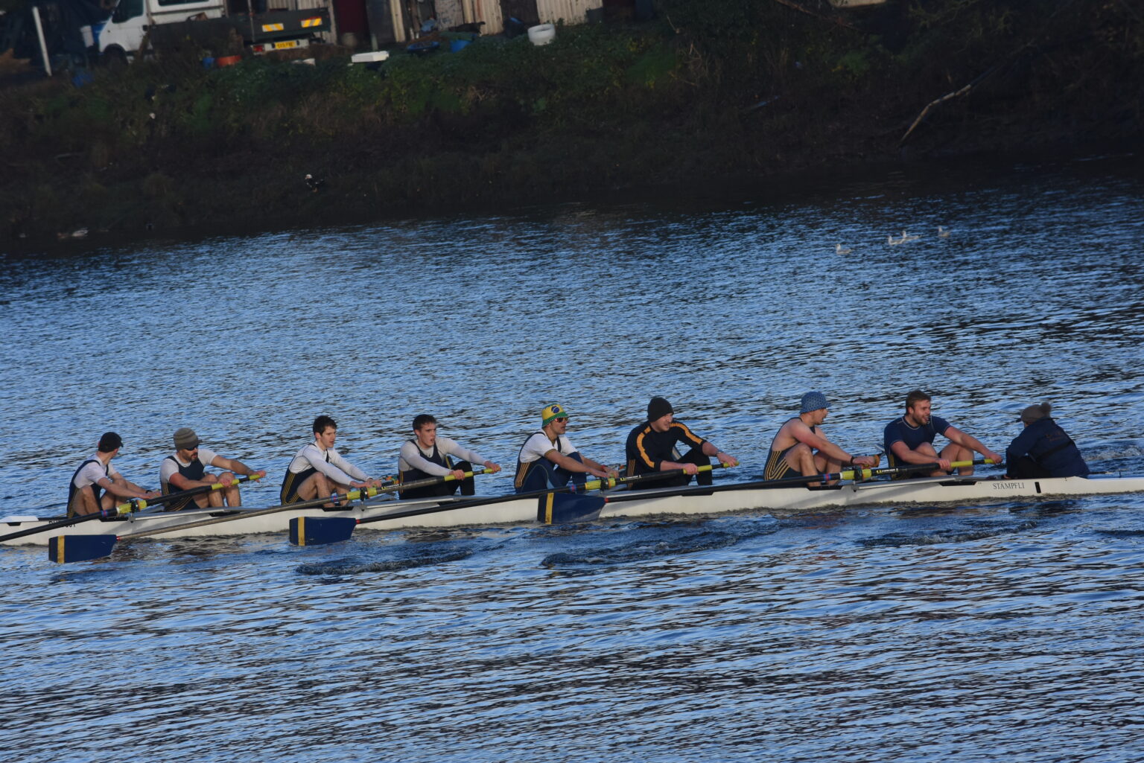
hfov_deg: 7.6
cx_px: 572
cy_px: 382
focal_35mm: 270
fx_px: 8582
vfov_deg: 5.1
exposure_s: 1/800
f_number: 9
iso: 640
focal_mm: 180
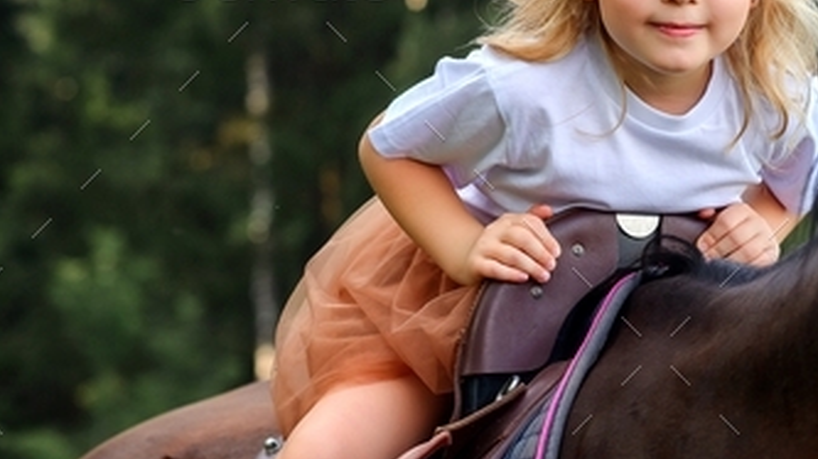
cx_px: 644
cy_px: 98
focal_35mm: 158
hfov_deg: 13.6
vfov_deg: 7.7
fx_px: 3426
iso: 320
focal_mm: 85
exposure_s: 1/250
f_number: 4.5
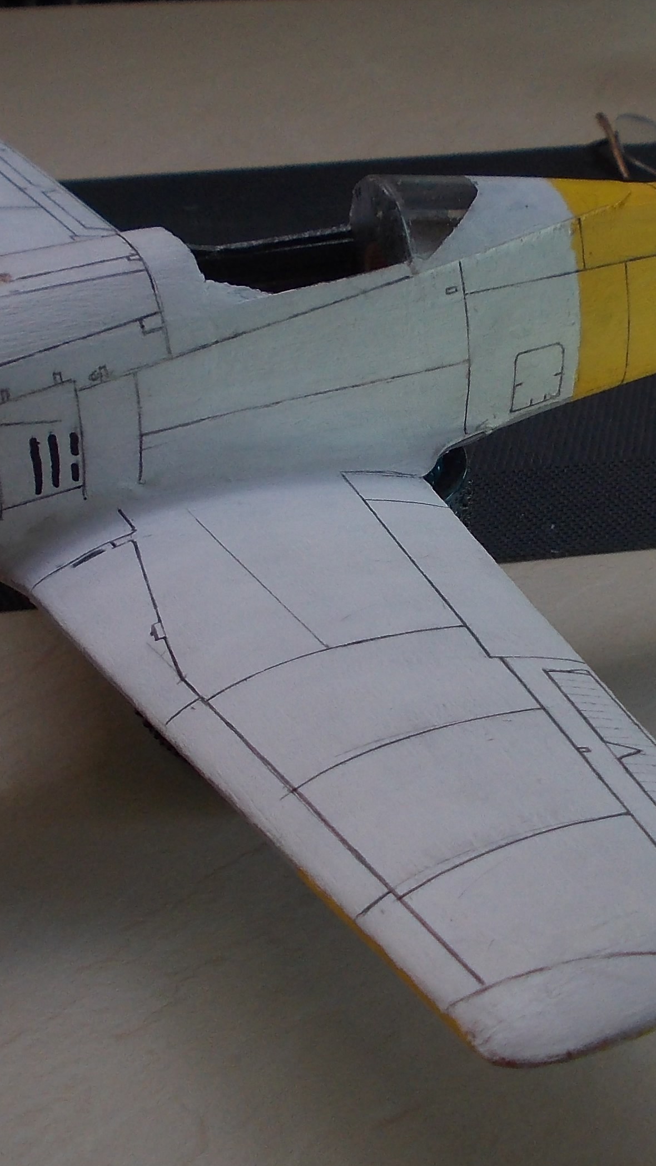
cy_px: 481
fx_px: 2227
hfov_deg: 16.7
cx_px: 463
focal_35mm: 72
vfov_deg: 29.3
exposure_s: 1/80
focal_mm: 5.3
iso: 80
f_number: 3.1
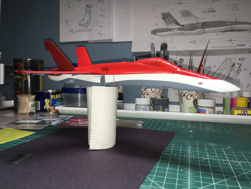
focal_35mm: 29
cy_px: 94
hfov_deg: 61.7
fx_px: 210
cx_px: 126
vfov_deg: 48.2
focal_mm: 4.15
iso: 25
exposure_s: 1/55
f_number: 2.2
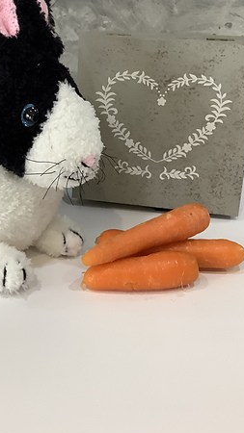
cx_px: 69
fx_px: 552
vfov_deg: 42.5
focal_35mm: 48
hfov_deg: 24.7
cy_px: 153
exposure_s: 1/60
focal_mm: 3.3
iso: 125
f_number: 2.4
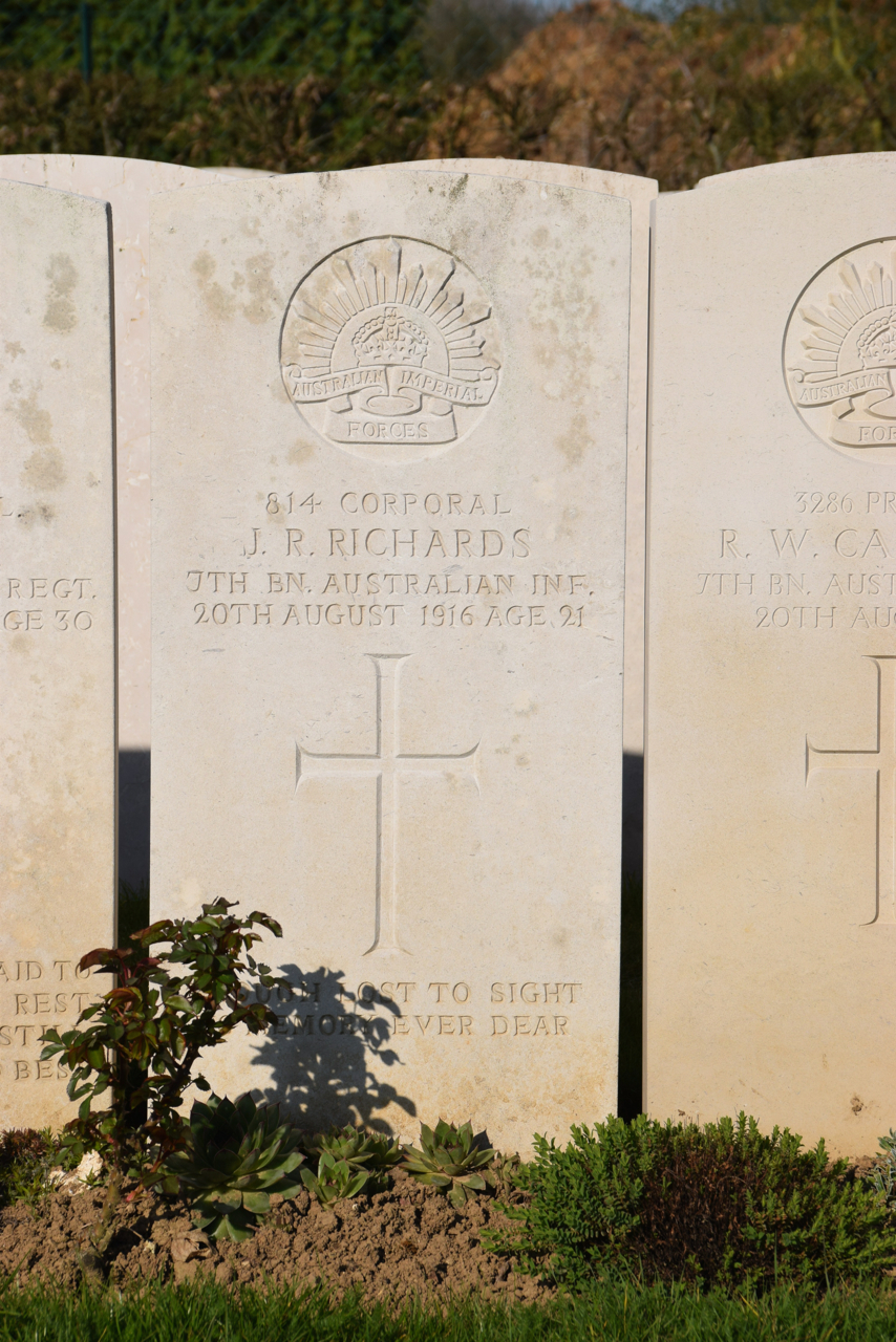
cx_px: 448
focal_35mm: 135
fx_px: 5037
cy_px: 671
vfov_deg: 15.2
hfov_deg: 10.2
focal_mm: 90
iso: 200
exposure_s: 1/500
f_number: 11
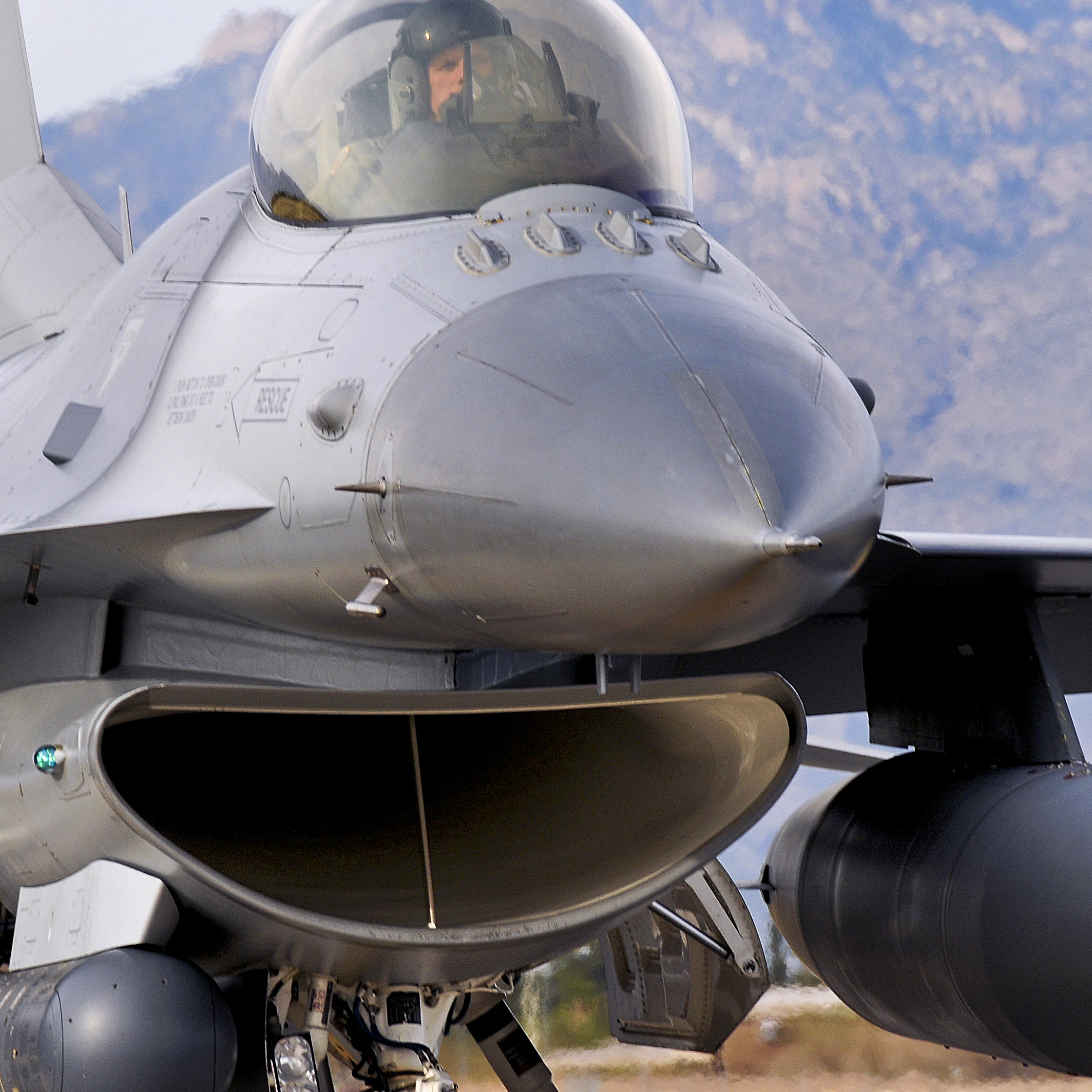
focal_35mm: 486
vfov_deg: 3.6
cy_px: 407
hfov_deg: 3.6
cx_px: 564
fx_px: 17346
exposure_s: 1/200
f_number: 11
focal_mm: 200
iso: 200
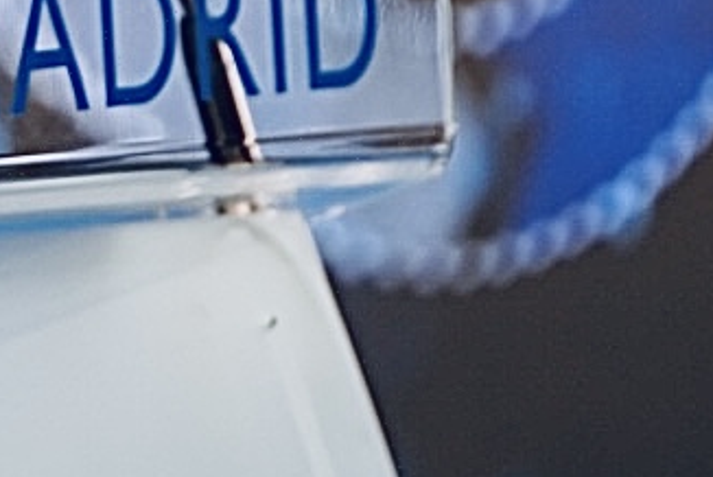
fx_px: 12072
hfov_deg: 3.4
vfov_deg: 2.3
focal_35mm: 609
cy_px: -661
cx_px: -582
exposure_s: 1/125
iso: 250
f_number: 2.8
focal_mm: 123
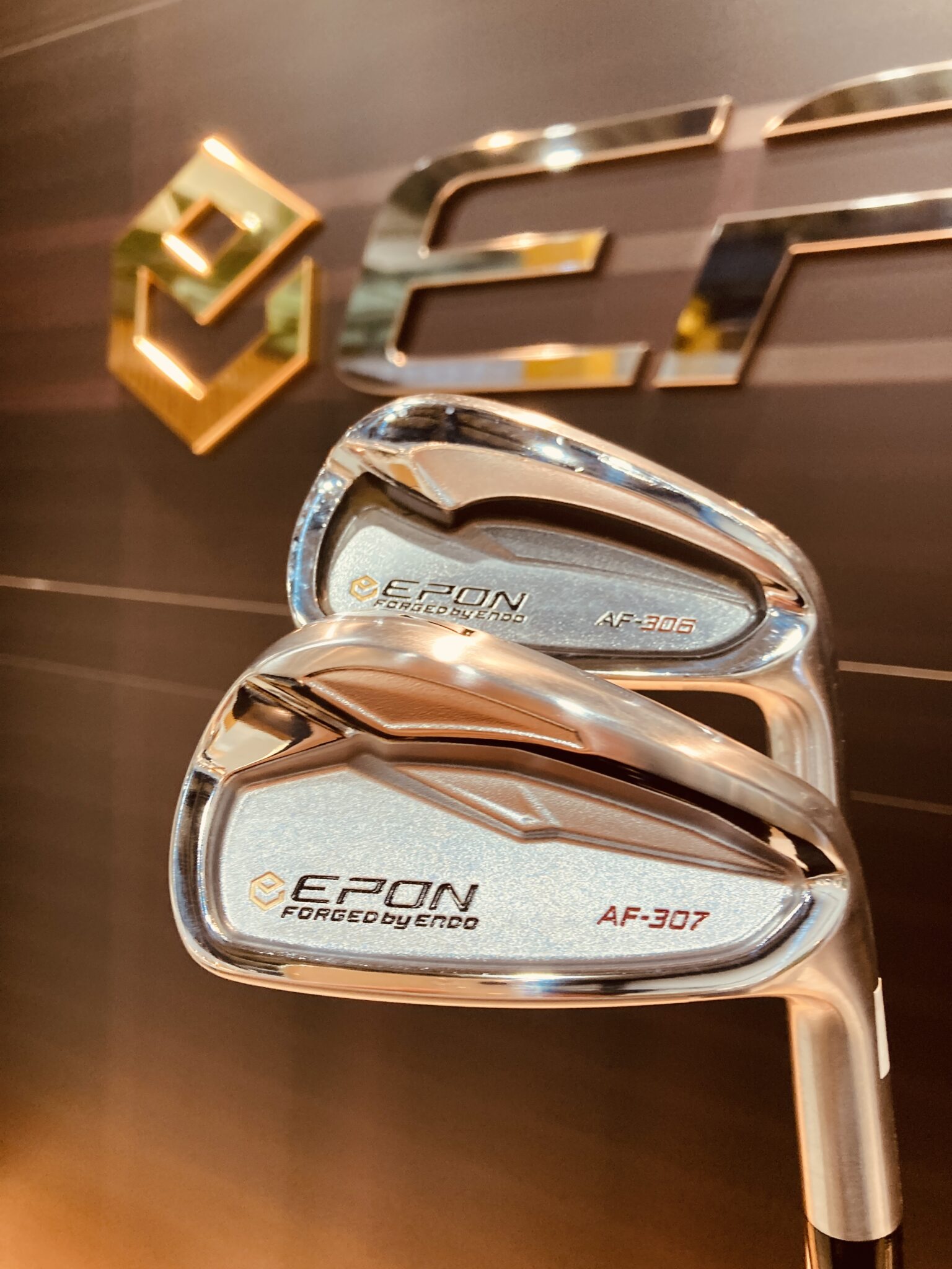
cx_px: 476
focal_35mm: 28
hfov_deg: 49.7
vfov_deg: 63.4
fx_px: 1027
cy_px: 634
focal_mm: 3.99
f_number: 1.8
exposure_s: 1/50
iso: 125
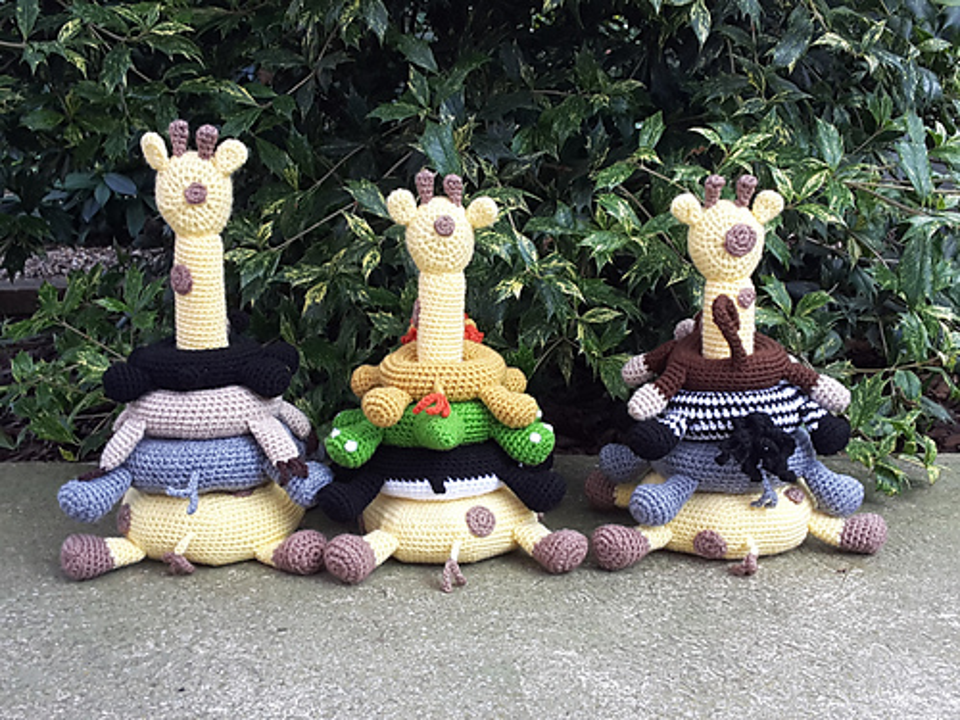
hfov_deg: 58.4
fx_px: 860
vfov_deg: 45.4
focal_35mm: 31
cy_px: 360
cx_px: 480
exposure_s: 1/100
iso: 40
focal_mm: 2.9
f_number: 1.9
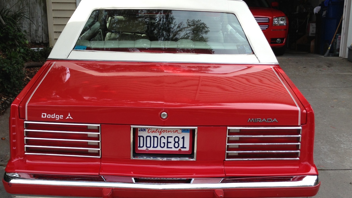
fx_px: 420
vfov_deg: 26.4
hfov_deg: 45.5
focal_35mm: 45
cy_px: 133
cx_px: 169
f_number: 2.4
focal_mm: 4.13
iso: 50
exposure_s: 1/354
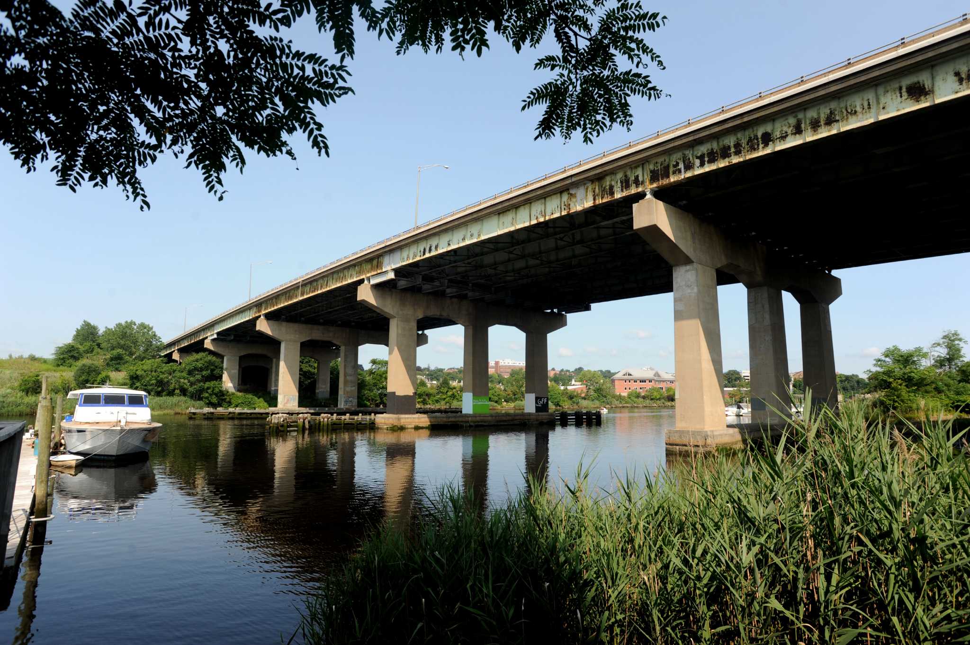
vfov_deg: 61.8
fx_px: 538
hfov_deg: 84.0
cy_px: 322
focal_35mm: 20
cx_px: 485
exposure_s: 1/400
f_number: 7.1
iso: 320
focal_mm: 20
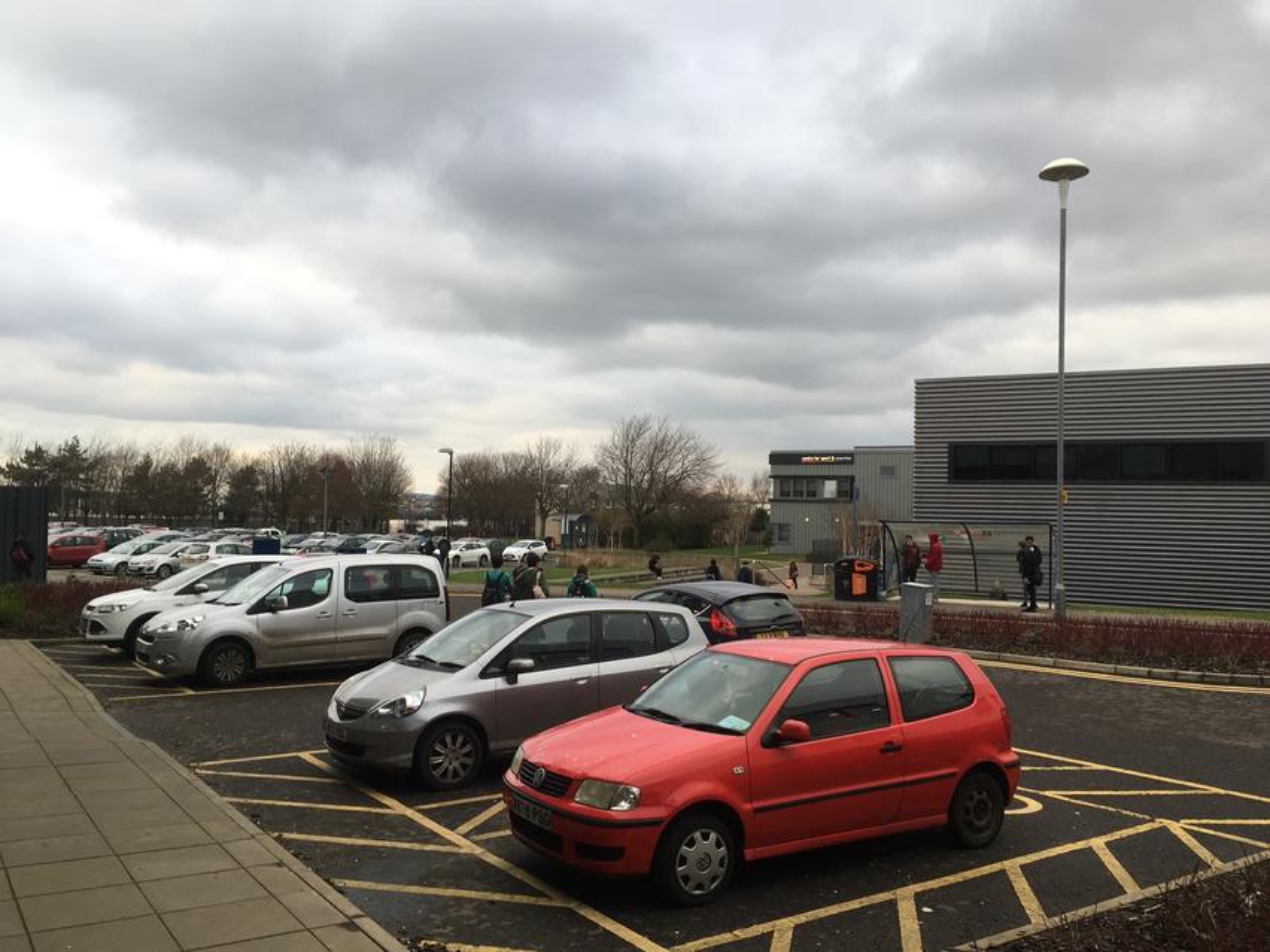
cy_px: 476
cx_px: 635
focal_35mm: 29
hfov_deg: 61.7
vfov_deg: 48.2
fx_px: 1064
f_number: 2.2
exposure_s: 1/101
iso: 25
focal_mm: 4.15
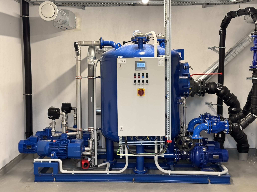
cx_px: 128
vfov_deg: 30.3
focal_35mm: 48
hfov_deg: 39.7
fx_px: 356
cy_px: 96
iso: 200
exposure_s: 1/60
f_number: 1.78
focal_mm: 6.76
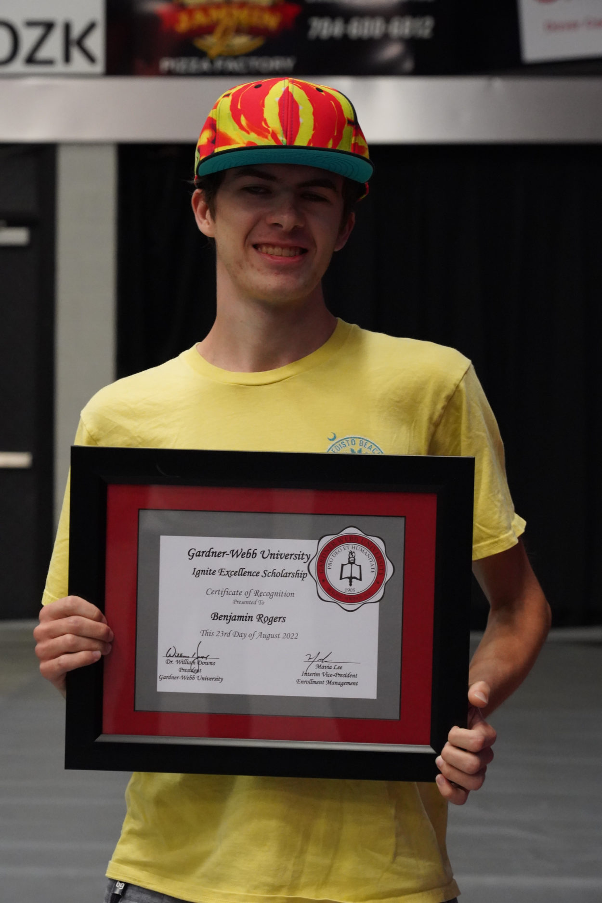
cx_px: 301
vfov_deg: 19.6
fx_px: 2608
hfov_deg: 13.2
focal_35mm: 104
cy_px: 452
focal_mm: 104
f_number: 8
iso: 10000
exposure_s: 1/200
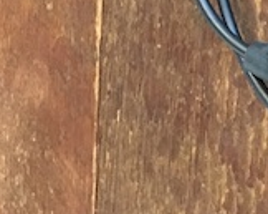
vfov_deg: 9.6
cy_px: -312
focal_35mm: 140
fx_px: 1108
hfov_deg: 12.7
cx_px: 457
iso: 200
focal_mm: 4.15
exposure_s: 1/24
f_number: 2.2
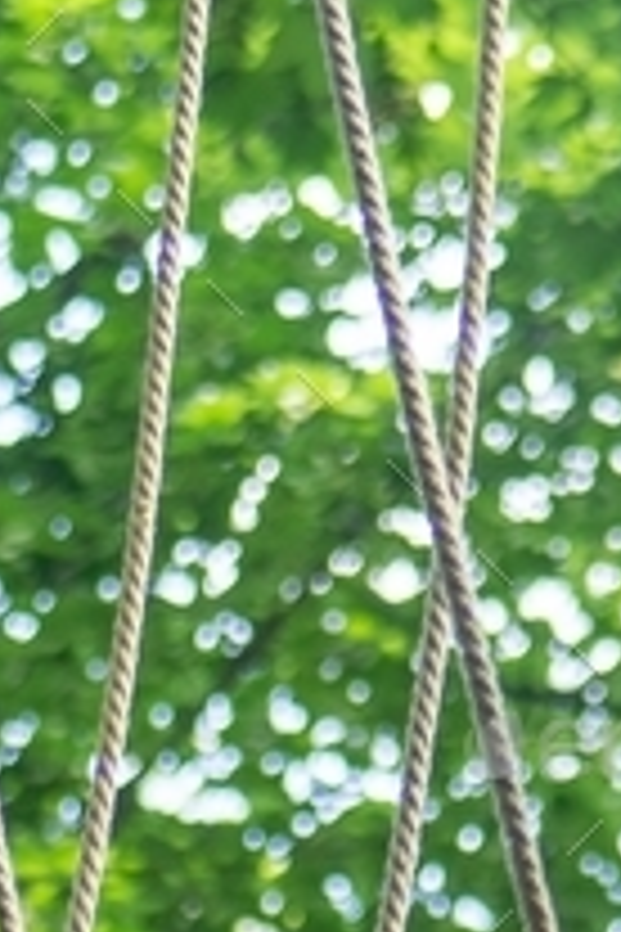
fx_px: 12367
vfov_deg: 4.3
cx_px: -22
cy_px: 714
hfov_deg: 2.9
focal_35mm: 478
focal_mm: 75
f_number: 4
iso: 160
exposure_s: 1/125
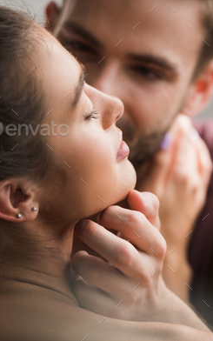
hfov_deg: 4.3
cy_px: 170
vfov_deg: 6.8
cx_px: 158
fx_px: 2851
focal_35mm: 307
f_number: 2.8
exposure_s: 1/200
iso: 160
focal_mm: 200
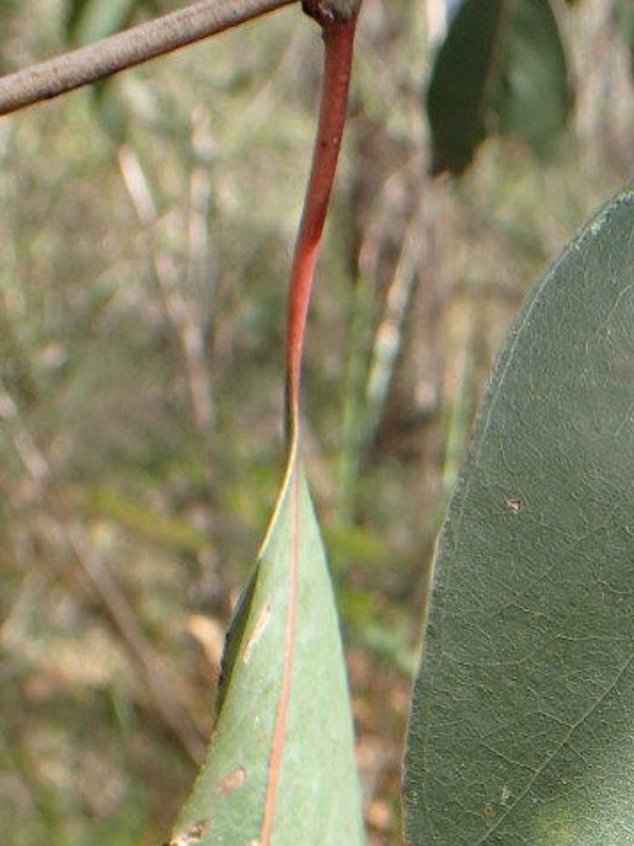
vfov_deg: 21.3
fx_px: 2100
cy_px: 991
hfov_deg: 16.1
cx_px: 877
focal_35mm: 86
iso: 100
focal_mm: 5.5
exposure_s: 1/250
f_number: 3.2
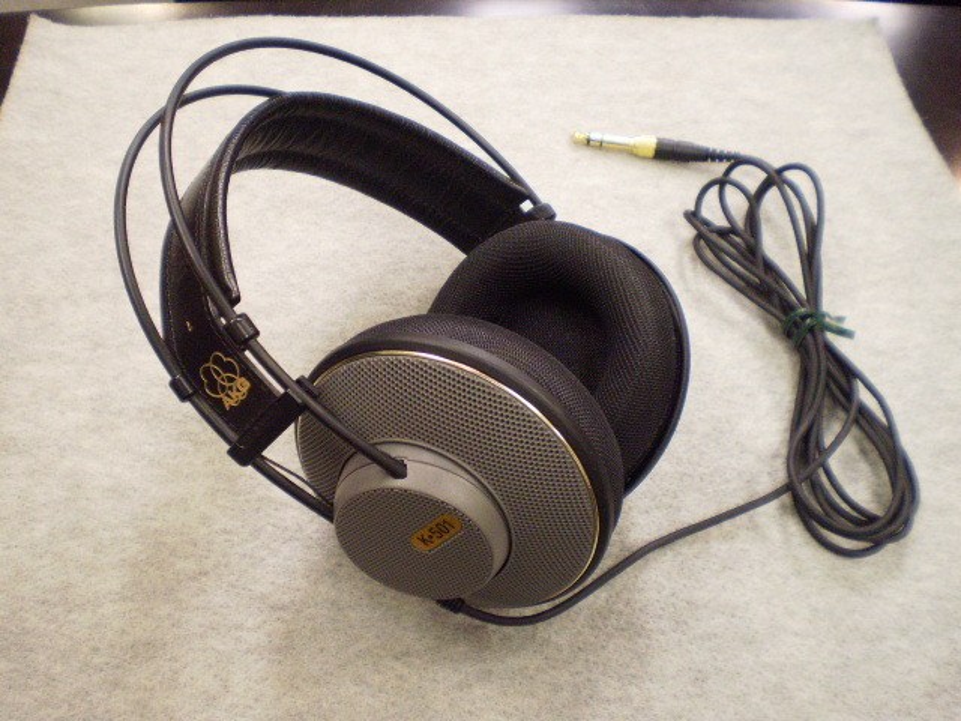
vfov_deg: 39.7
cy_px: 360
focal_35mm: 36
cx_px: 480
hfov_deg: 51.4
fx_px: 999
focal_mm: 6.3
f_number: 3.1
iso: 400
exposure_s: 1/40
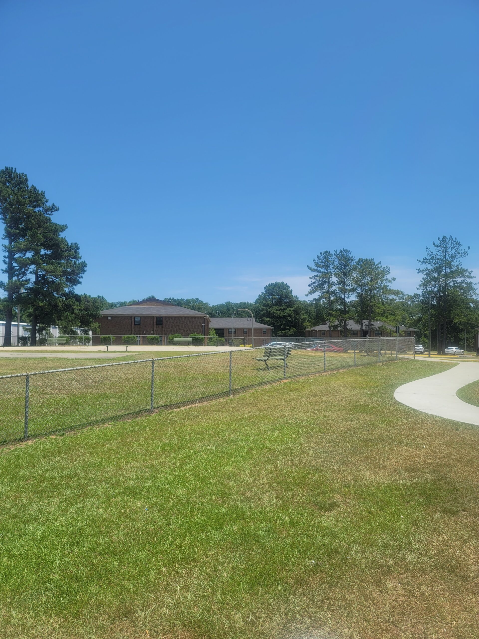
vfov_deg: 69.4
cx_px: 240
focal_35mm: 25
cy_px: 320
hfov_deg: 54.9
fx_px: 461
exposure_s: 1/1096
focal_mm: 7
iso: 20
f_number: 1.8
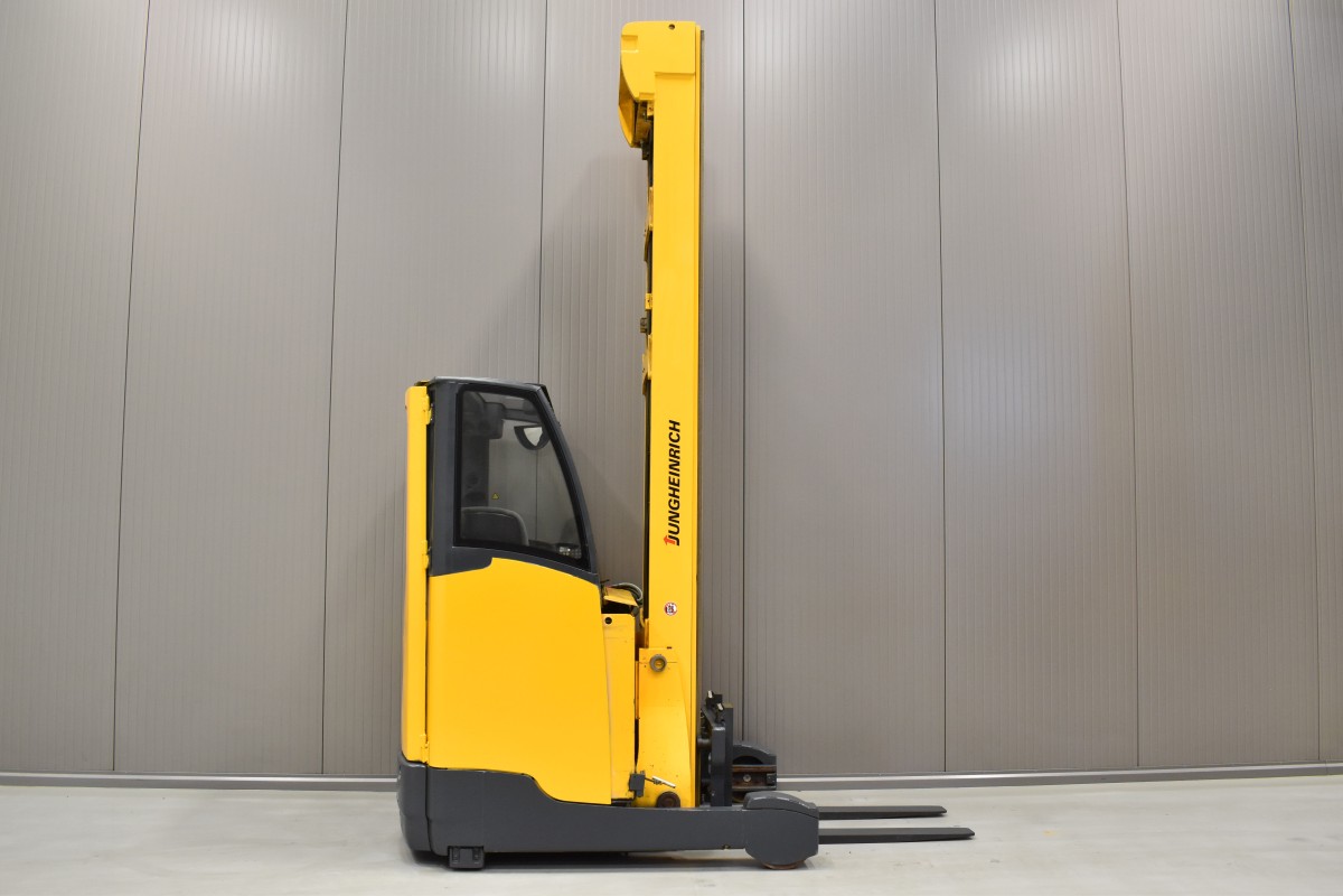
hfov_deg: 61.9
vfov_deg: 43.6
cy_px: 448
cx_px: 672
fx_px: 1119
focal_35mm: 30
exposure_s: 1/20
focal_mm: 20
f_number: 7.1
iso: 1250
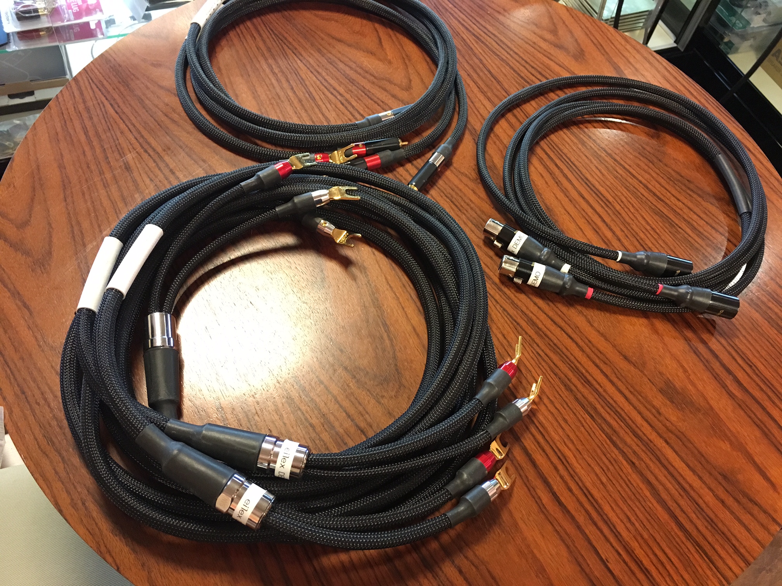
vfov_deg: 48.2
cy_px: 293
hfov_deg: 61.7
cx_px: 391
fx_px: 655
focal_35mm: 29
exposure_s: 1/30
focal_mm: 4.15
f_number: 2.2
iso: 200
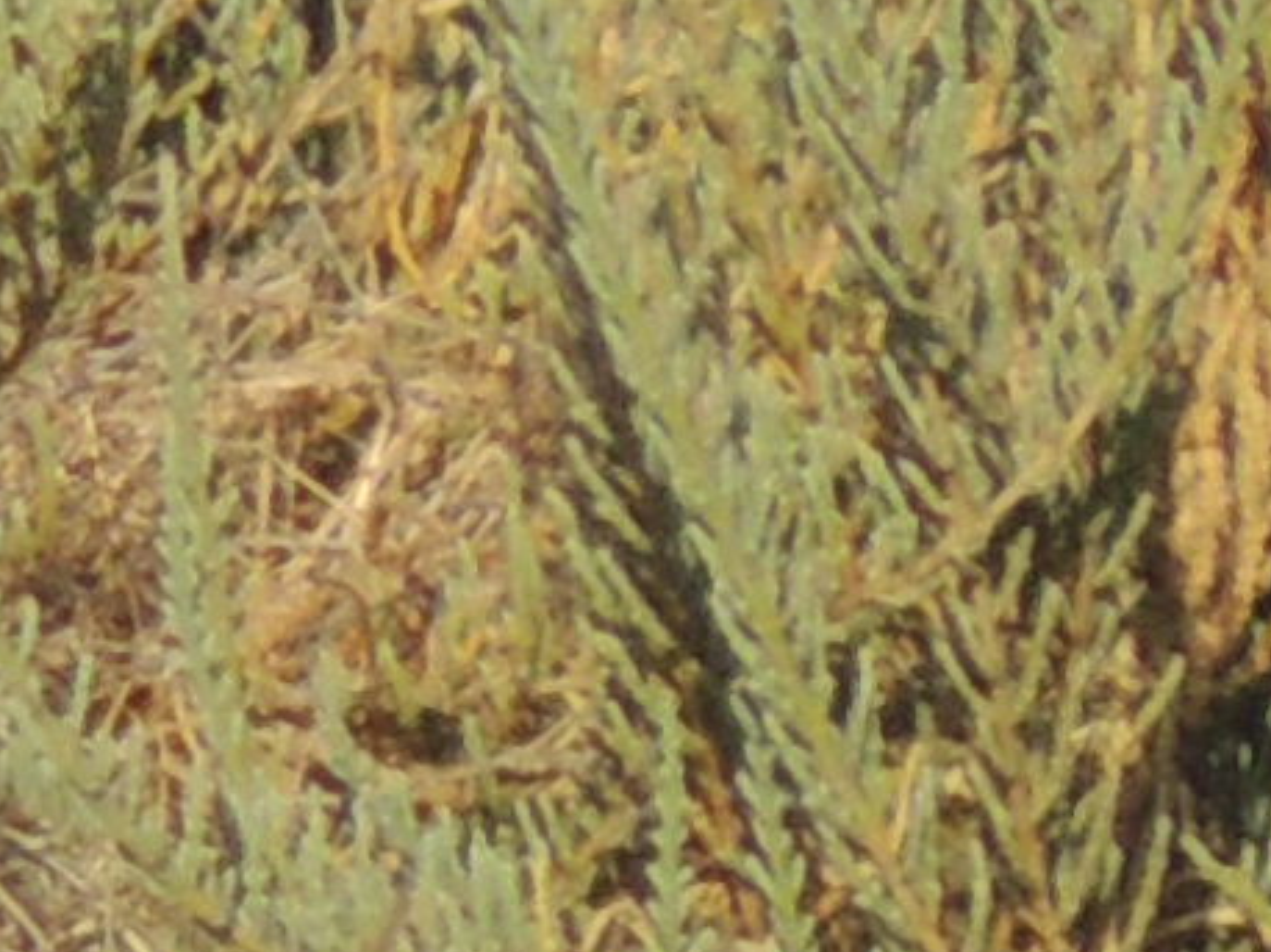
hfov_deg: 0.4
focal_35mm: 4965
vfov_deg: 0.3
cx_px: -1690
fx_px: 182205
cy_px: 1471
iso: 140
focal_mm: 180
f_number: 5.9
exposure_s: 1/500
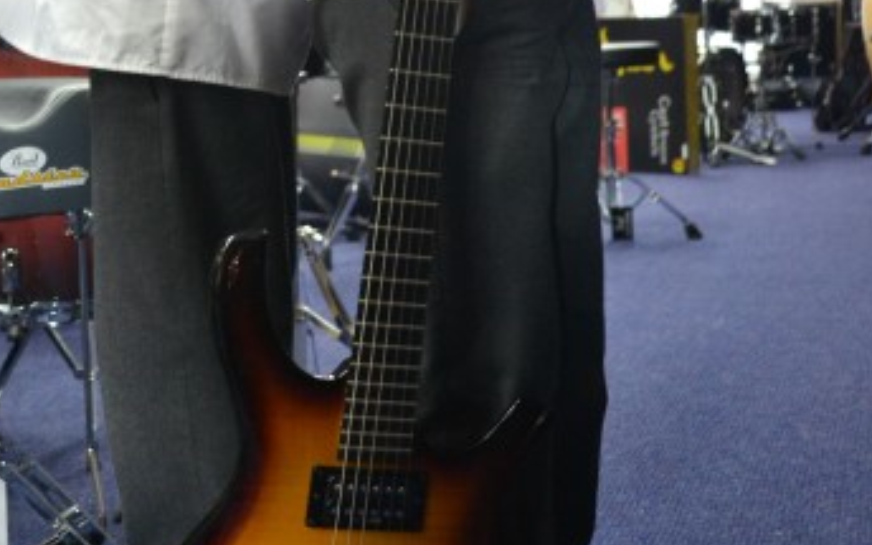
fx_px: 1521
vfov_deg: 19.5
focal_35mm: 64
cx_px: 284
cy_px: -56
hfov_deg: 31.7
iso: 1100
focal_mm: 20
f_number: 3.8
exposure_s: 1/60
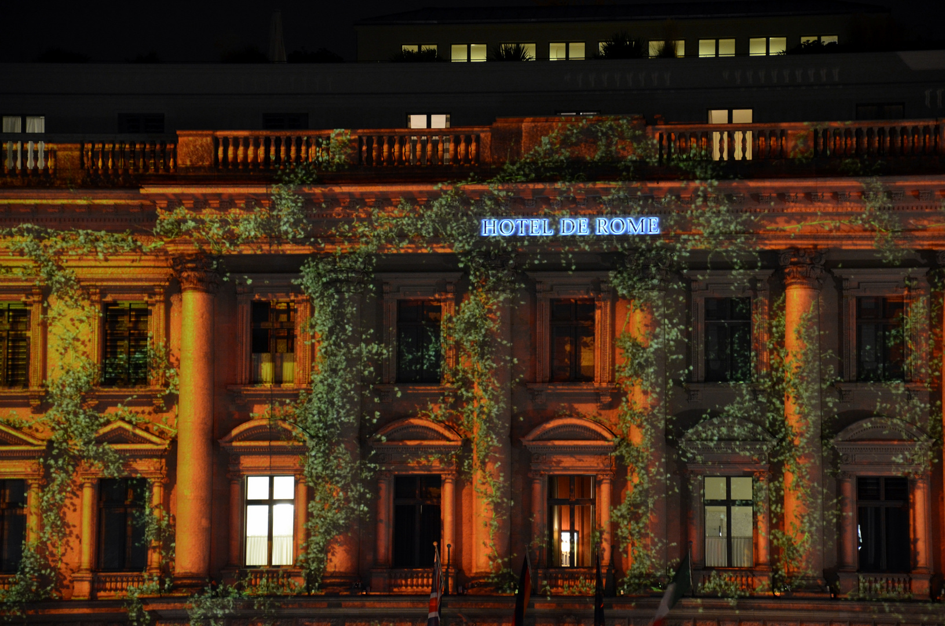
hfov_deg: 14.0
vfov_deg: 9.3
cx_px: 472
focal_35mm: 147
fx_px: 3850
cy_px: 313
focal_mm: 98
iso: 800
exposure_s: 1/3
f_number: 5.6
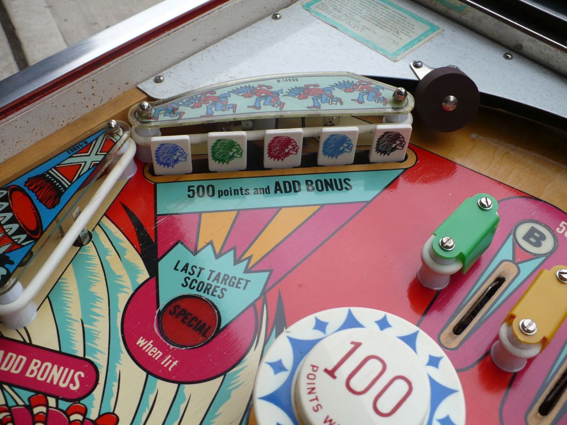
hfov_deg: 50.1
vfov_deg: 38.7
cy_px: 212
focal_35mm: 37
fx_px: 606
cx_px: 284
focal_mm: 6.1
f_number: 2.8
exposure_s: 1/200
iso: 100
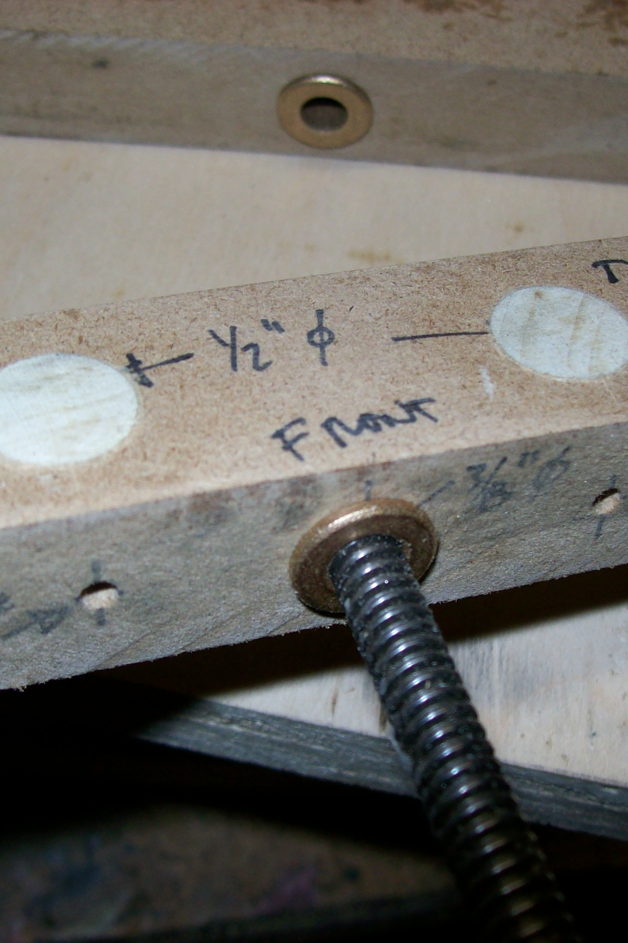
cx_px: 325
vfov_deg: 39.6
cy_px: 472
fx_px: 1308
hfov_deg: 27.0
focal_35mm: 50
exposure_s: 1/64
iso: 80
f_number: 2.7
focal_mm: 6
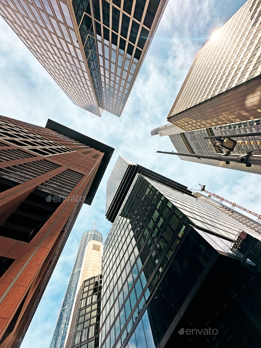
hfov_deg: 85.7
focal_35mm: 14
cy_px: 174
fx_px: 141
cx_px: 130
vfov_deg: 102.1
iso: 50
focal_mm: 2.22
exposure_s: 1/2817
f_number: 2.2
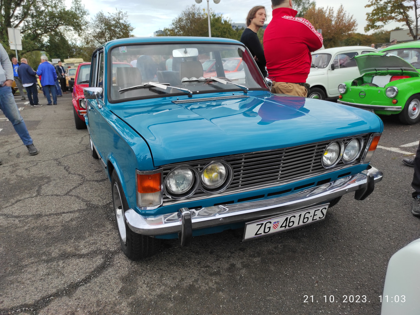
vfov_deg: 54.8
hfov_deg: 69.4
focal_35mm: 25
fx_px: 303
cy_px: 158
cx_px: 210
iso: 100
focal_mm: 5.43
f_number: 1.89
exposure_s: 1/597
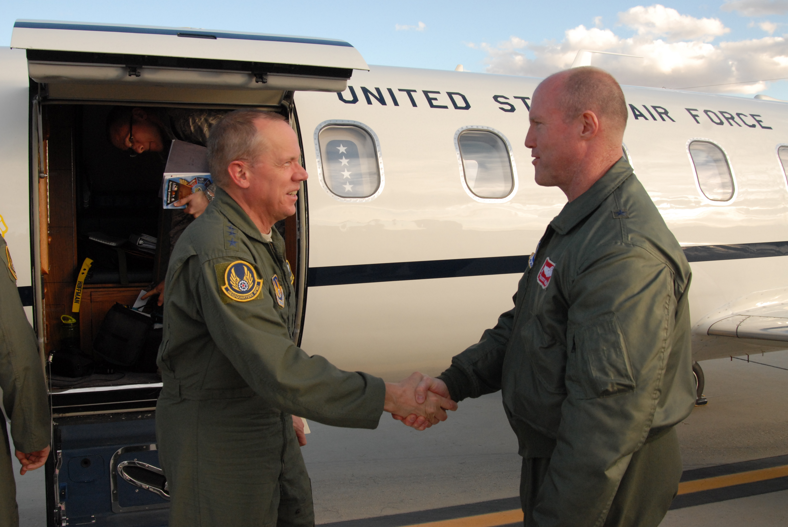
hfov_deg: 53.1
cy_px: 264
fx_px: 789
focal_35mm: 36
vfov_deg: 37.0
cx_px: 394
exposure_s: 1/320
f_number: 9
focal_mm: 24
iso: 500
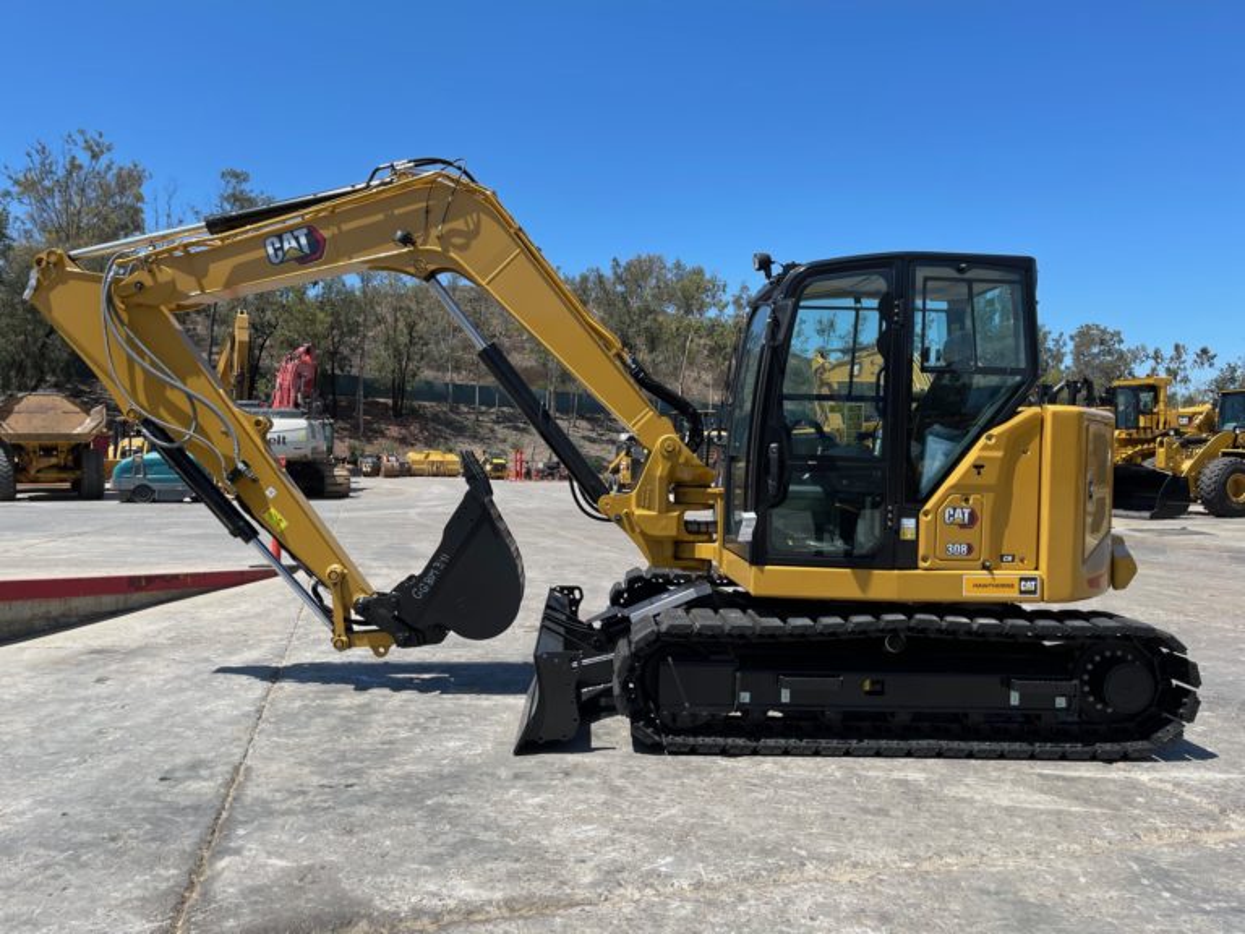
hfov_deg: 67.3
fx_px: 935
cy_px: 467
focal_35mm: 26
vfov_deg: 53.1
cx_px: 622
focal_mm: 5.1
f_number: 1.6
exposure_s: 1/2660
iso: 32
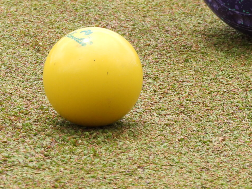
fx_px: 10021
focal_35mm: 1376
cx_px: 173
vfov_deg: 1.1
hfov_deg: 1.4
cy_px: 36
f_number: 5.6
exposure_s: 1/500
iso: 180
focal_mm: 116
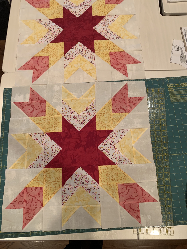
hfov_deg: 53.1
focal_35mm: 26
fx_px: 187
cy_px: 124
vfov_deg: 67.3
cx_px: 94
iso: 200
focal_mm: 4.25
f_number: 1.8
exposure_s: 1/60
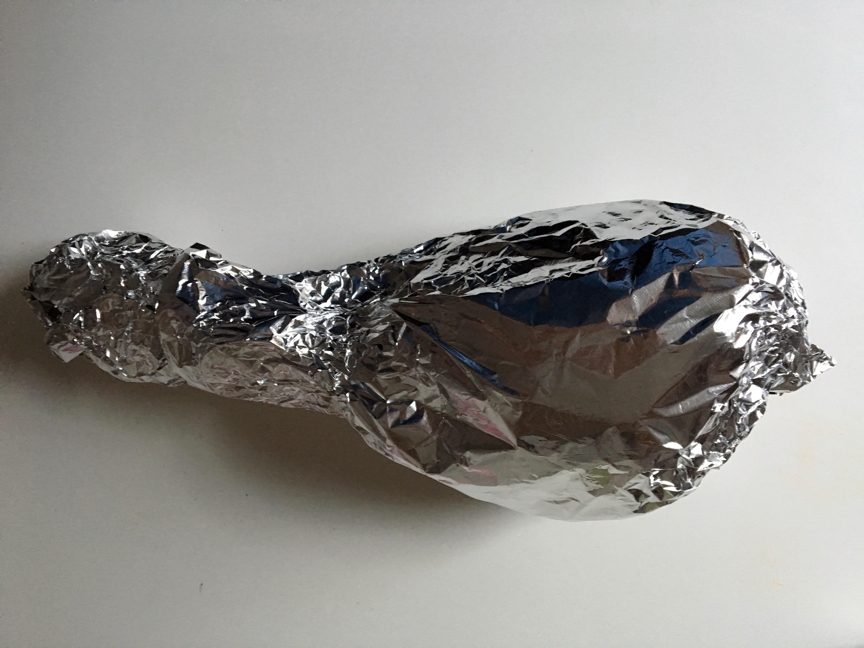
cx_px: 432
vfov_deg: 48.2
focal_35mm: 29
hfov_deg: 61.7
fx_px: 724
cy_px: 324
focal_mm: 4.15
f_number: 2.2
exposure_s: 1/33
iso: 250
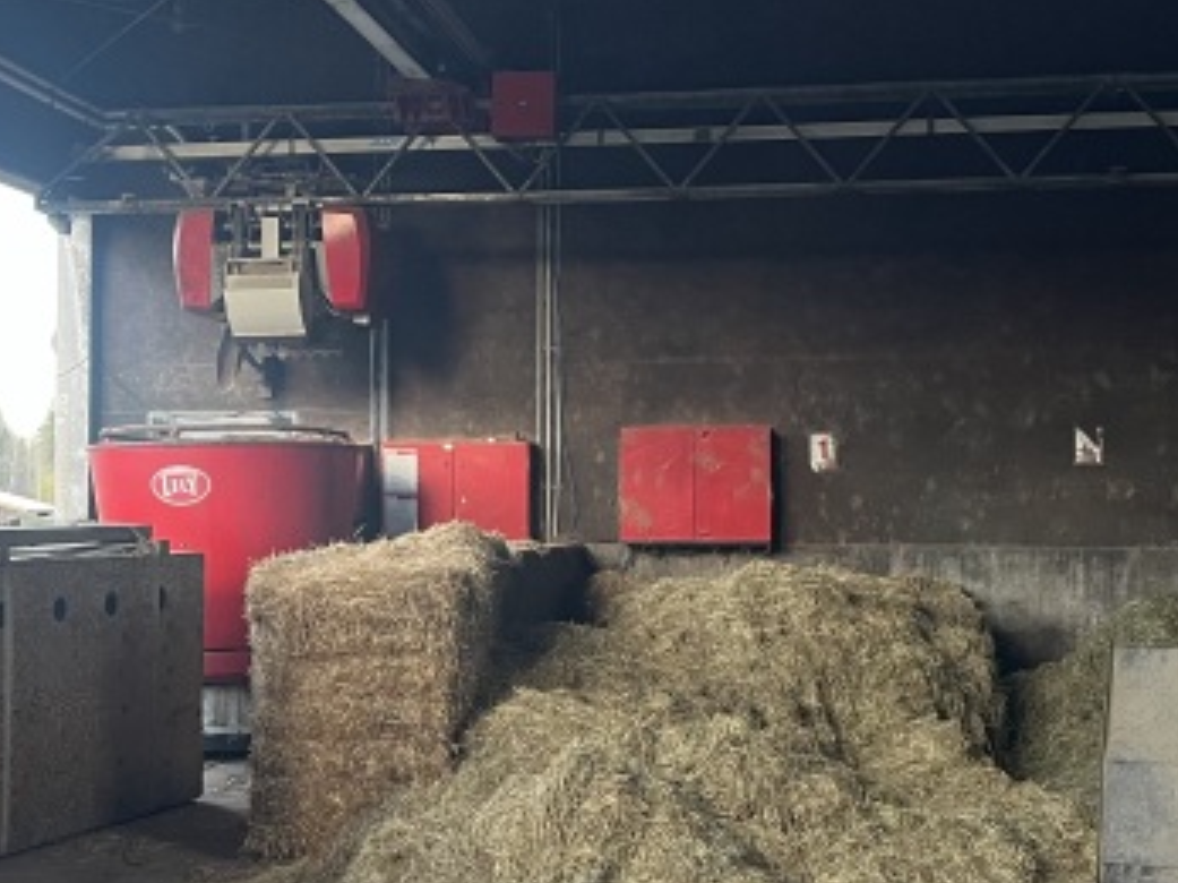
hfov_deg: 32.1
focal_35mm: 60
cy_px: 458
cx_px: 475
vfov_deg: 24.4
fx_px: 2041
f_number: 1.6
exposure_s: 1/98
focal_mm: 5.1
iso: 125
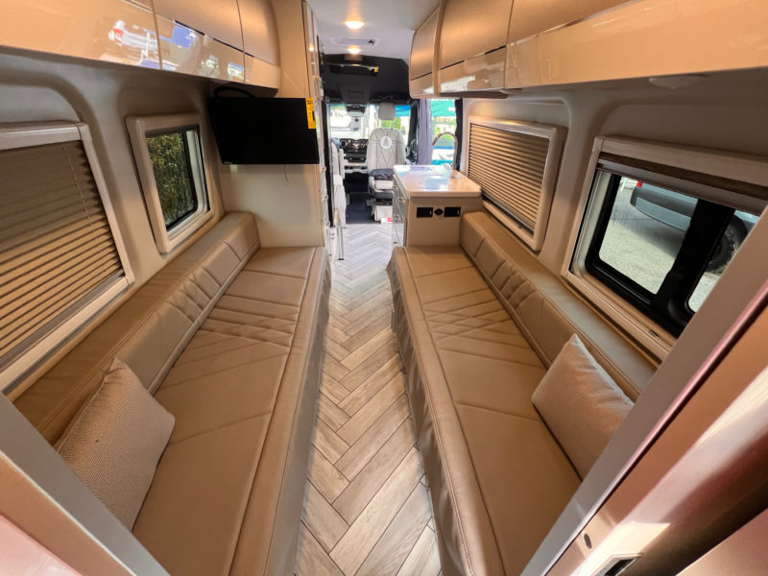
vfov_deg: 89.9
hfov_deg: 106.2
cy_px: 288
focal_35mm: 13
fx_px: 288
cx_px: 384
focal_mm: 1.57
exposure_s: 1/99
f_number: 1.8
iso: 160
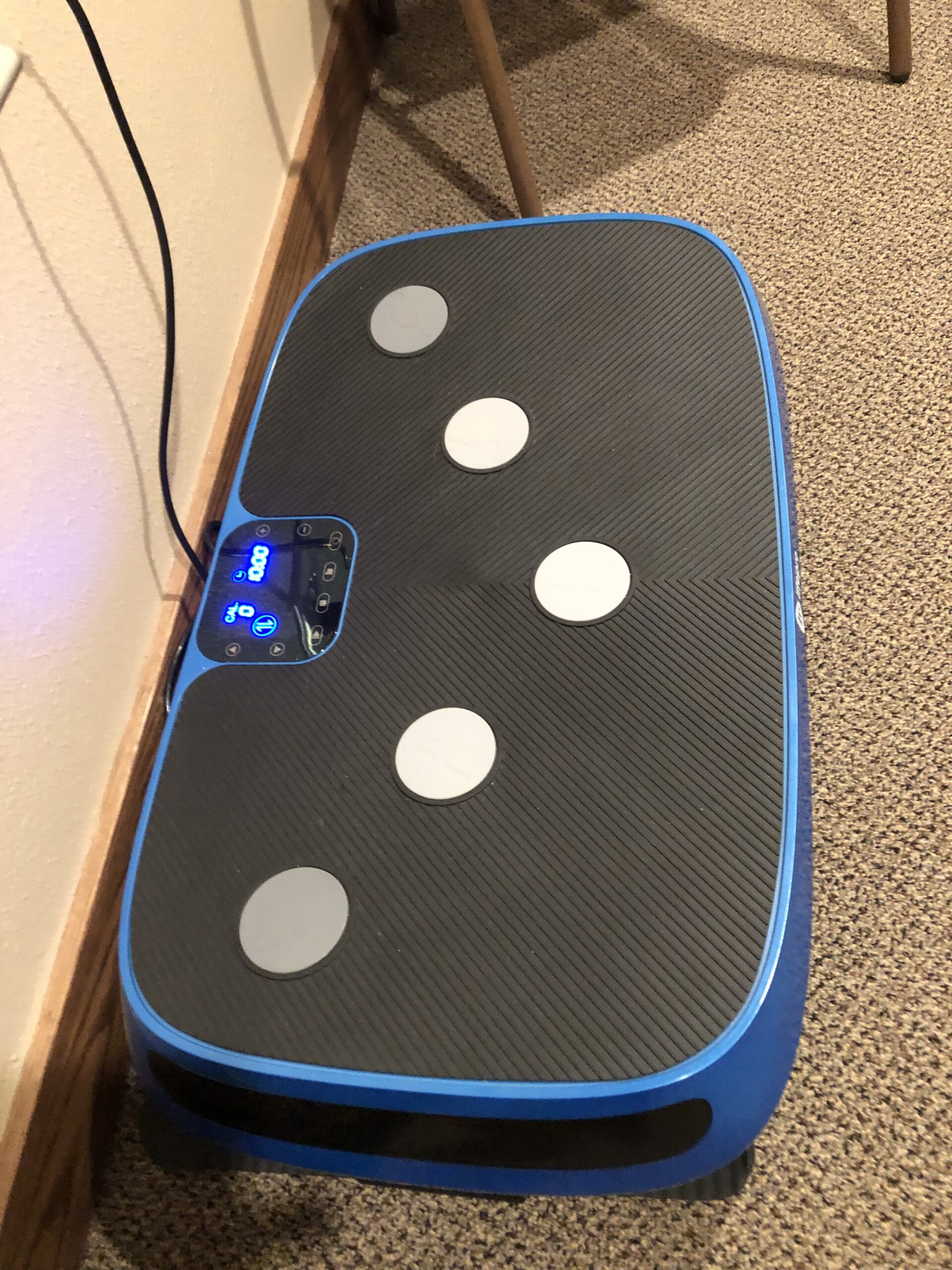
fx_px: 1027
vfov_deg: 63.4
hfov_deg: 49.7
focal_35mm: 28
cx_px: 476
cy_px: 635
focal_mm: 3.99
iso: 100
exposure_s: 1/4
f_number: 1.8
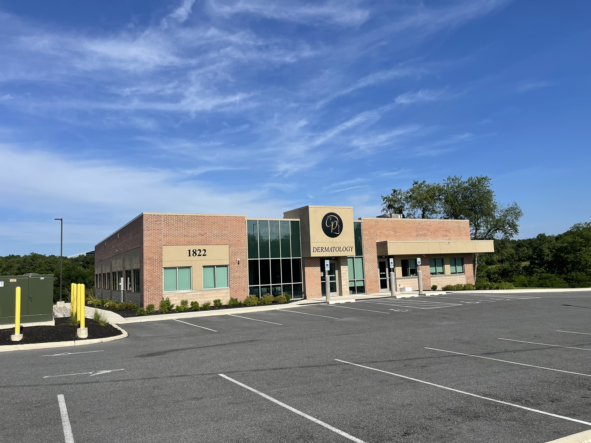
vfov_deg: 54.9
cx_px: 296
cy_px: 222
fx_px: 427
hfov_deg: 69.4
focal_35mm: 25
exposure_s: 1/5128
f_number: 1.6
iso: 32
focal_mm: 5.1
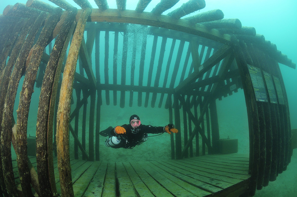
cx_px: 148
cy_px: 98
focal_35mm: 15
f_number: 6.3
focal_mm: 10
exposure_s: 1/125
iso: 500
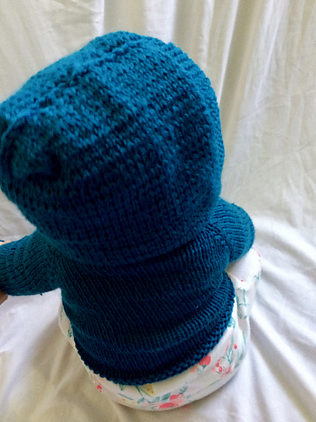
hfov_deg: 48.2
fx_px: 353
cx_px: 158
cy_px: 211
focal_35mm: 29
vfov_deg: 61.7
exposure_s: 1/17
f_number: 2.2
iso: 320
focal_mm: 4.15
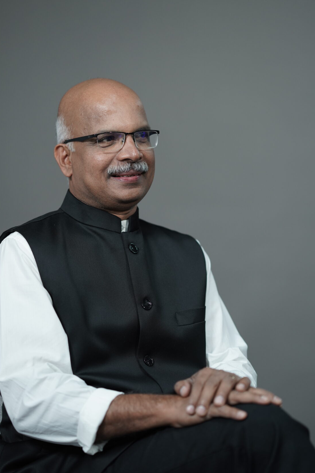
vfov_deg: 19.5
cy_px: 212
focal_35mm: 105
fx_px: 1378
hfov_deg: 13.0
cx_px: 132
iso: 400
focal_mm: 85
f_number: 1.8
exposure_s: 1/200
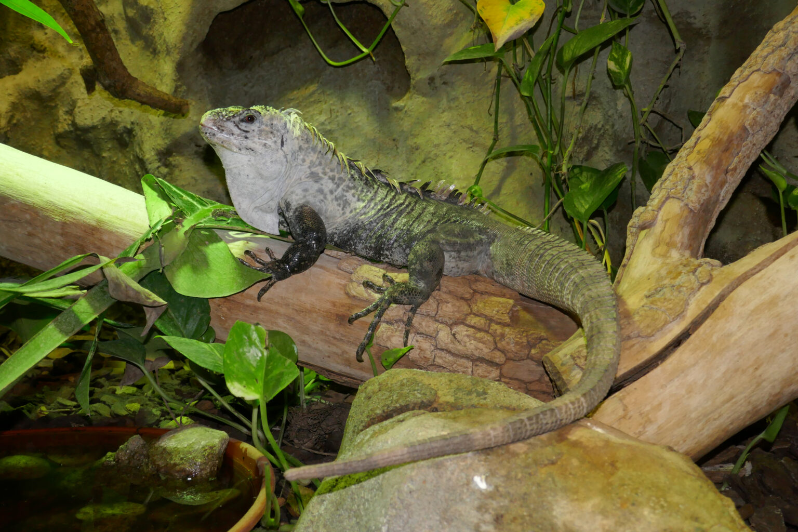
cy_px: 266
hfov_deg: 51.9
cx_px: 399
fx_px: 820
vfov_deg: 35.9
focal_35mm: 37
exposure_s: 1/100
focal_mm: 13.4
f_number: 5.6
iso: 800
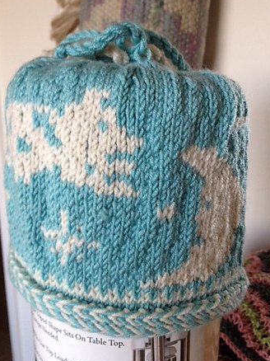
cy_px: 182
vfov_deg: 46.8
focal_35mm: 40
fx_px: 416
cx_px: 137
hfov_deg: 35.9
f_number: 2.4
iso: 80
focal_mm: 4.28
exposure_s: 1/20
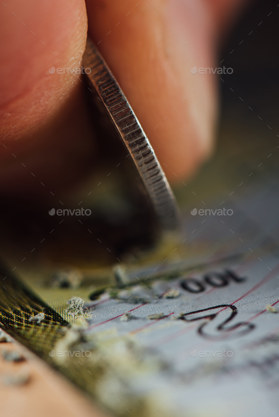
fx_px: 1220
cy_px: 208
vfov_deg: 19.5
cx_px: 140
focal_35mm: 105
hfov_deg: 13.1
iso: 100
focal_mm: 105
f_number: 10
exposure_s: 1/200
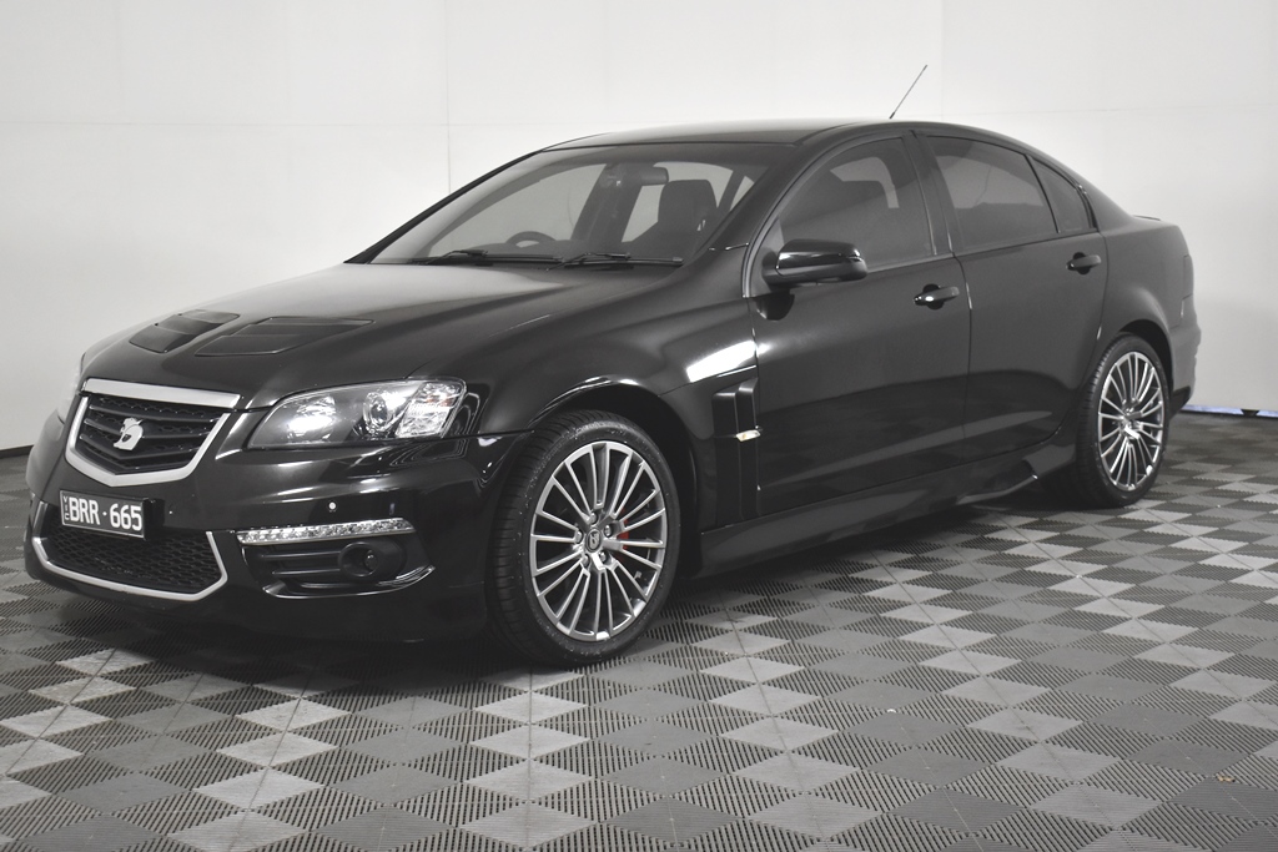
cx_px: 639
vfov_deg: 25.8
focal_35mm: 52
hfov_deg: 37.8
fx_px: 1864
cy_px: 426
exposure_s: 1/640
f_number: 4.5
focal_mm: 35
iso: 1600
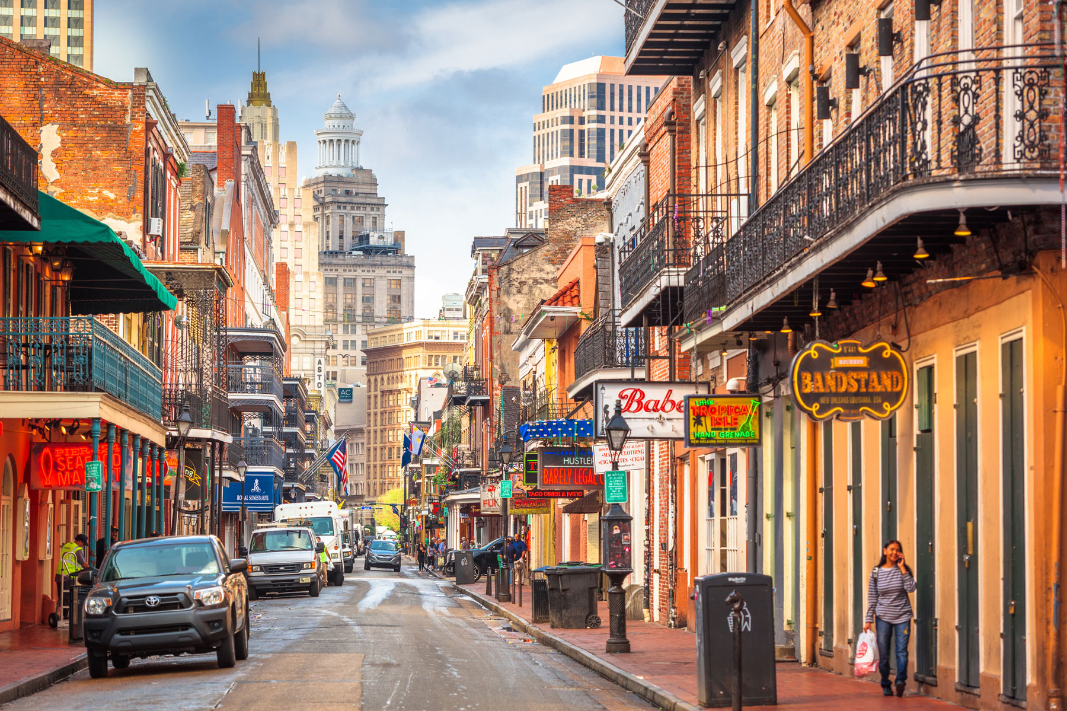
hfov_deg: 19.5
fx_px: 3111
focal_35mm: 105
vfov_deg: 13.0
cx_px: 534
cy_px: 356
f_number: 6.3
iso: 160
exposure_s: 1/250
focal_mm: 105
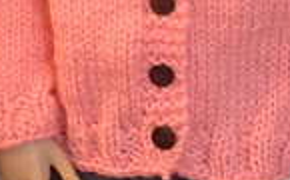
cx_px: 0
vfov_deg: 7.9
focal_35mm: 164
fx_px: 1294
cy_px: 44
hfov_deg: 12.6
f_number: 2.4
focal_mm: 4.28
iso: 125
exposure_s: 1/15
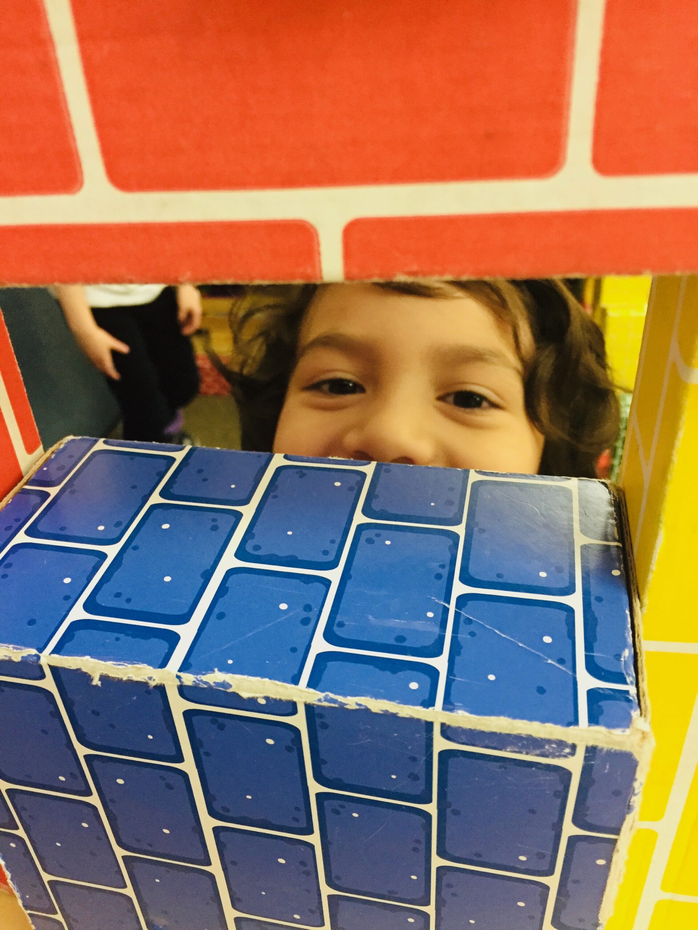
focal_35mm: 29
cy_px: 465
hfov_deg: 48.2
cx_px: 349
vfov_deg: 61.7
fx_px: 780
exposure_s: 1/30
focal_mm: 4.15
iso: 200
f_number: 2.2
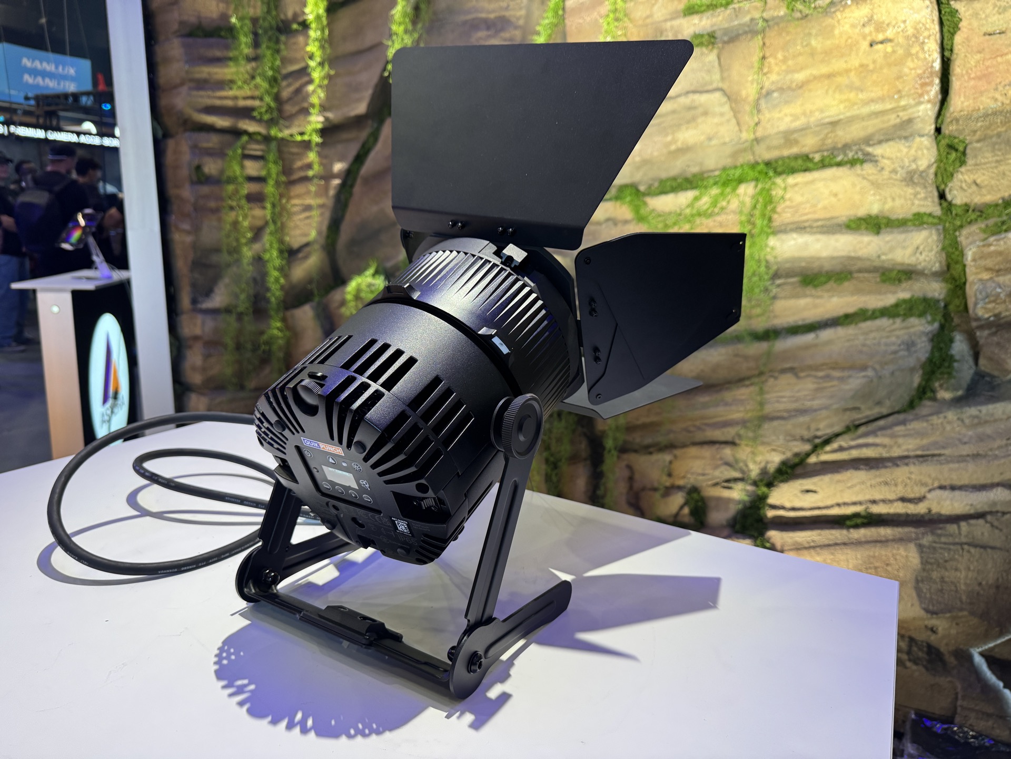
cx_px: 506
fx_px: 701
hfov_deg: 71.6
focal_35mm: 24
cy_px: 380
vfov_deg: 56.8
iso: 160
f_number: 1.78
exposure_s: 1/120
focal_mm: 6.76
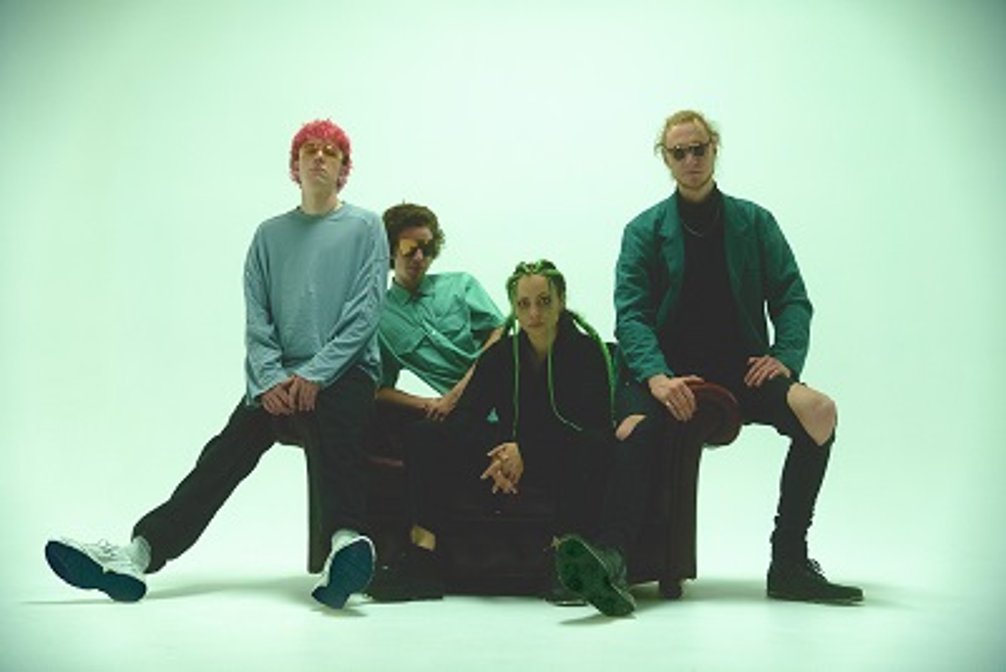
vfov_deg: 31.7
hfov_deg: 46.1
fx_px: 1182
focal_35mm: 42
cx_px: 503
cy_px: 336
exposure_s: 1/200
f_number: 2.8
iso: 12800
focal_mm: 42.3
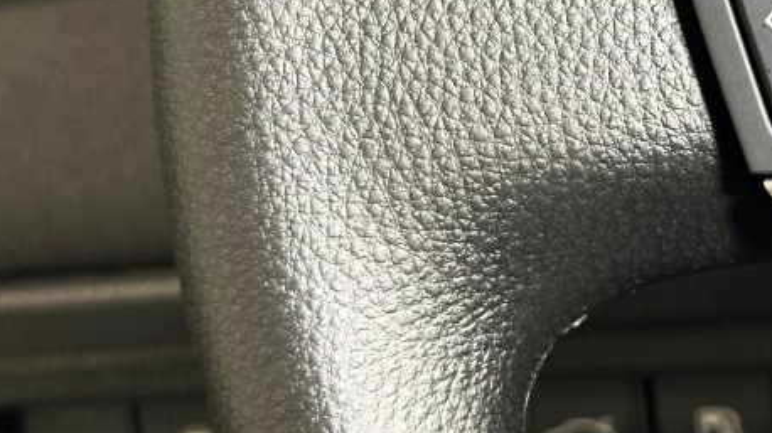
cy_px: -74
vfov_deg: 10.2
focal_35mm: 117
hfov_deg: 17.8
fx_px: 2394
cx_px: 824
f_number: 1.78
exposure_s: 1/30
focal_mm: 6.86
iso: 400
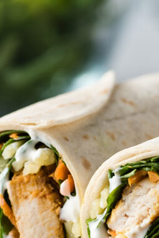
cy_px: 150
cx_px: 190
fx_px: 2193
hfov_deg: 4.1
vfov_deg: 6.2
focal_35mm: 331
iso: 100
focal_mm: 105
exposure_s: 1/125
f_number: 8
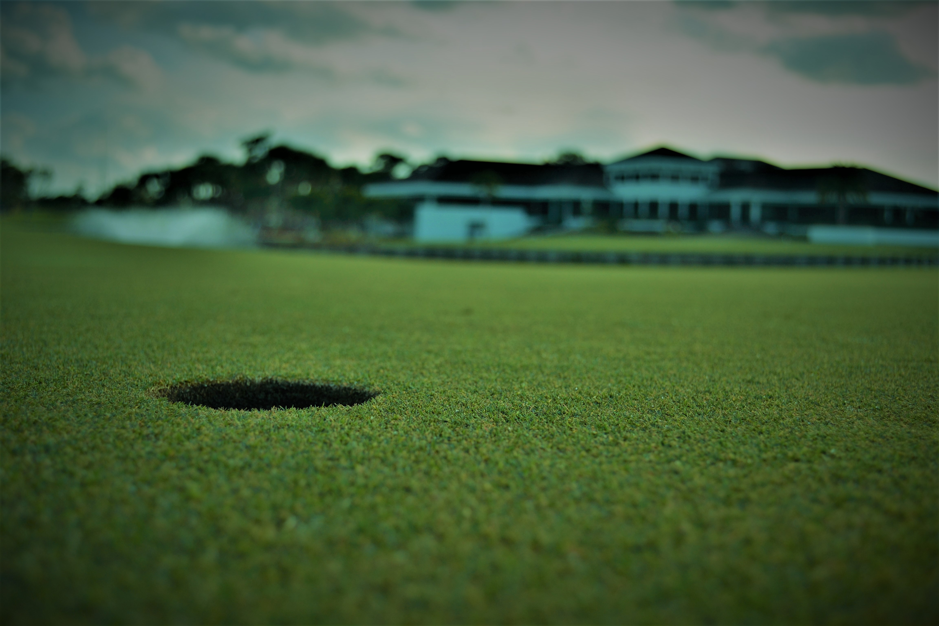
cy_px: 313
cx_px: 470
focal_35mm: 39
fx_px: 1017
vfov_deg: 34.2
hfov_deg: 49.6
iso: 100
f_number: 4.2
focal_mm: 26
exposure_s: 1/800
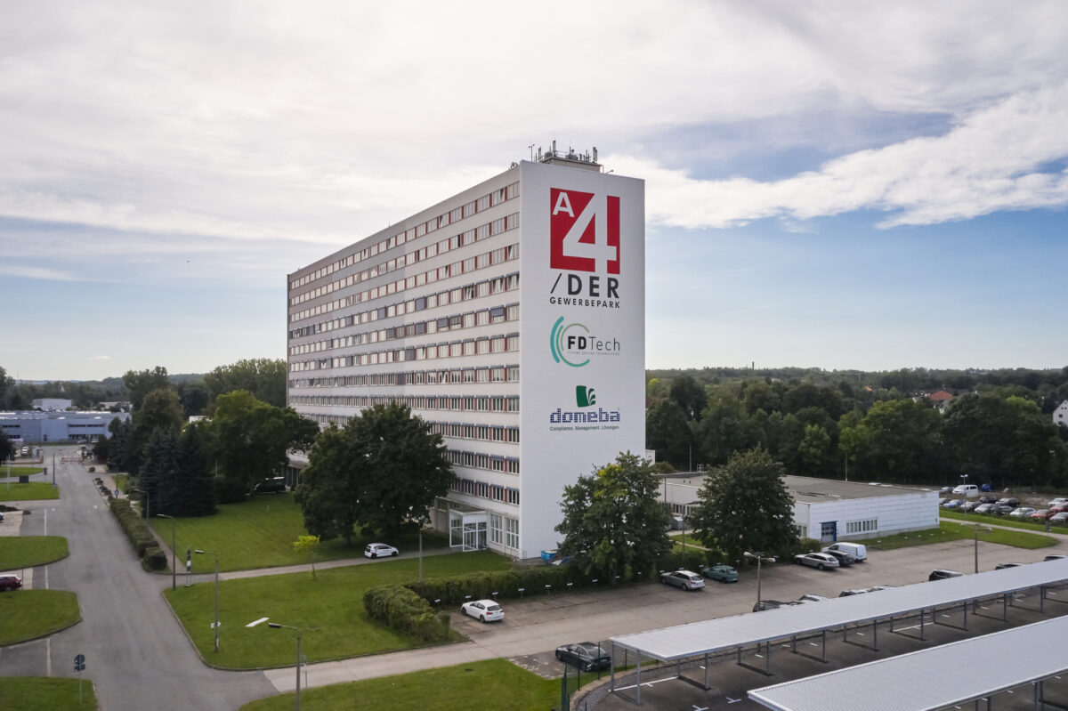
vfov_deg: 46.4
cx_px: 534
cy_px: 356
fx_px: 830
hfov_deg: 65.5
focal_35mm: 28
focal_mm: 10.26
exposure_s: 1/640
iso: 200
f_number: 11
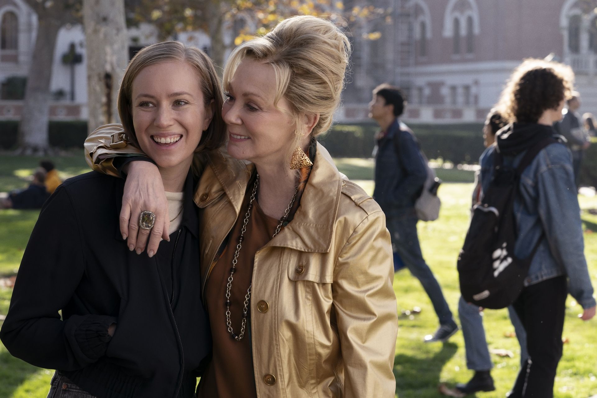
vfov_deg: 14.4
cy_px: 199
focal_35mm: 95
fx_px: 1575
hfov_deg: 21.5
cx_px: 298
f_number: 8
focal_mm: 95
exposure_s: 1/320
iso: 640
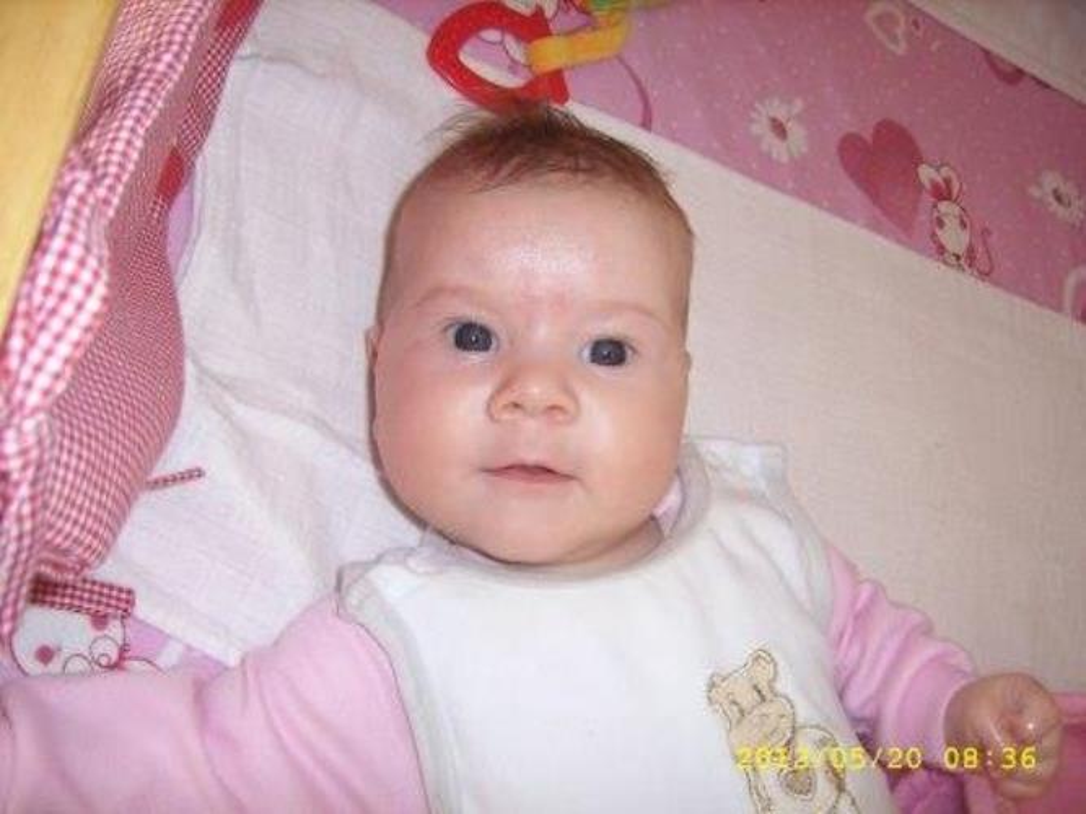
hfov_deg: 52.6
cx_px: 543
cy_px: 407
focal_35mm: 35
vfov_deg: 40.7
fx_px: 1098
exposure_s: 1/30
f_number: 2.8
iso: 100
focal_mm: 5.95
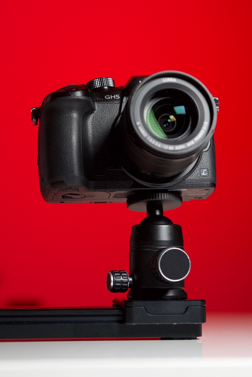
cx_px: 126
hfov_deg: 13.1
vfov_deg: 19.4
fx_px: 1101
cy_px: 188
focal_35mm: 105
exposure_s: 1/500
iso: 800
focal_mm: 70
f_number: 3.2
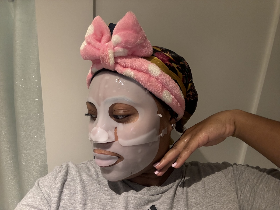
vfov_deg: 58.9
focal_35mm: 23
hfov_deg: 73.9
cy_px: 105
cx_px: 140
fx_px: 186
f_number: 1.9
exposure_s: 1/40
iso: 250
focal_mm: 2.69
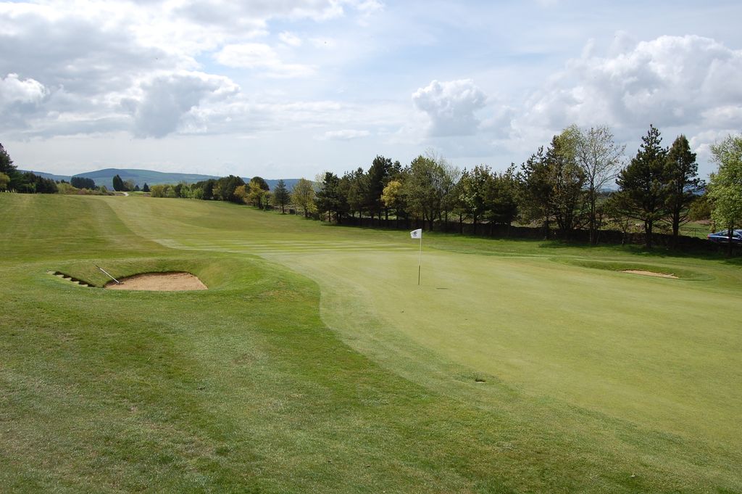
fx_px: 556
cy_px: 247
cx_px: 371
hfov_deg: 67.4
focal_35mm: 27
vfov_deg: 47.9
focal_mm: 18
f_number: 11
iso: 200
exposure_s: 1/320
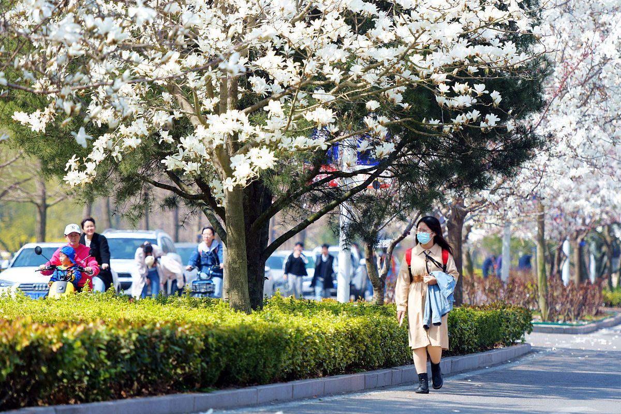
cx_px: 310
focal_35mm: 255
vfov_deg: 5.4
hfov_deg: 8.1
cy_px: 207
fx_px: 4398
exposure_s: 1/1000
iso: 100
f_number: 3.2
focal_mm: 170
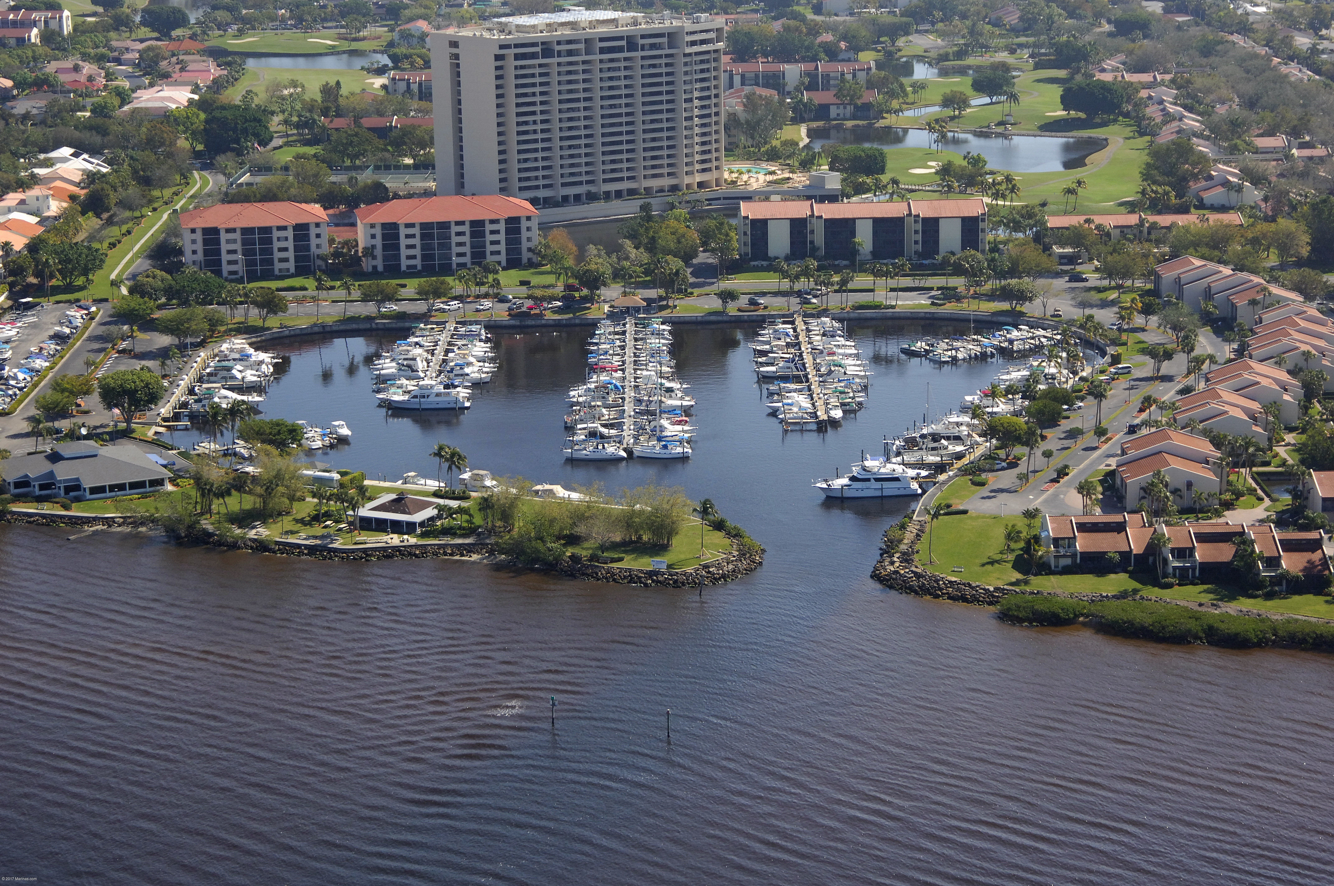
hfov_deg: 24.6
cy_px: 443
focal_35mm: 82
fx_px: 3053
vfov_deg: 16.5
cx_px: 667
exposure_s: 1/1000
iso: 400
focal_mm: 55
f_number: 6.7
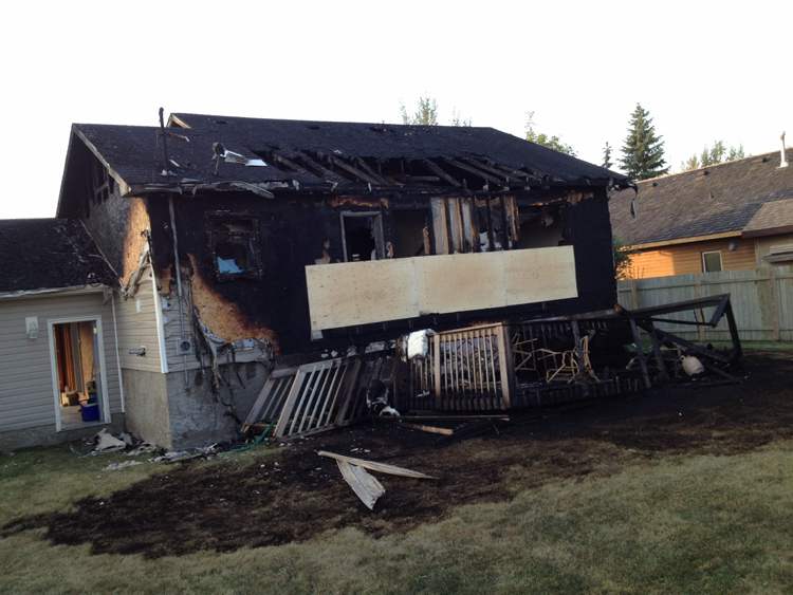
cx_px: 396
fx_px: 802
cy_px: 298
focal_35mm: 35
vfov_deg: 40.7
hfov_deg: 52.6
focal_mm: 4.28
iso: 64
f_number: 2.4
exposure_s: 1/151
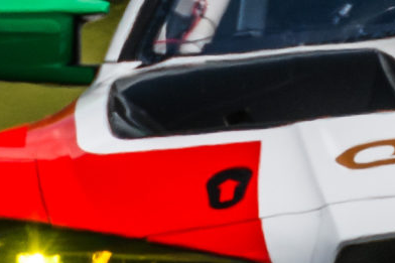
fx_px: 42969
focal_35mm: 3918
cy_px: -75
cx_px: 448
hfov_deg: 0.5
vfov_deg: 0.4
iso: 100
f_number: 4.5
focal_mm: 400
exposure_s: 1/1250
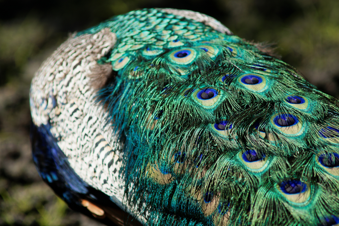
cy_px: 113
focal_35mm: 315
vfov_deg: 4.4
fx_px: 2965
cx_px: 170
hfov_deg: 6.5
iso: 100
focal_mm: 210
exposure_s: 1/400
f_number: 5.6
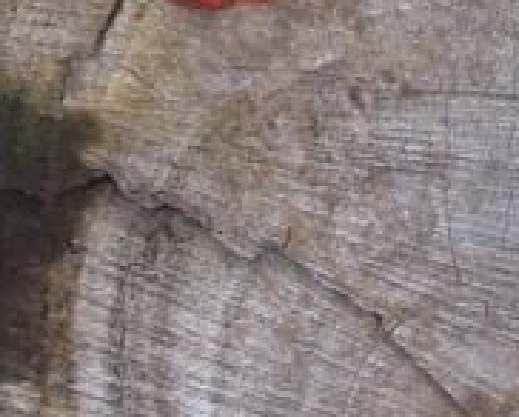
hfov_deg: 6.4
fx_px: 4613
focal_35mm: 300
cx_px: 496
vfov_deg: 5.1
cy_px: -346
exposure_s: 1/90
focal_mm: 11.6
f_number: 4
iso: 80
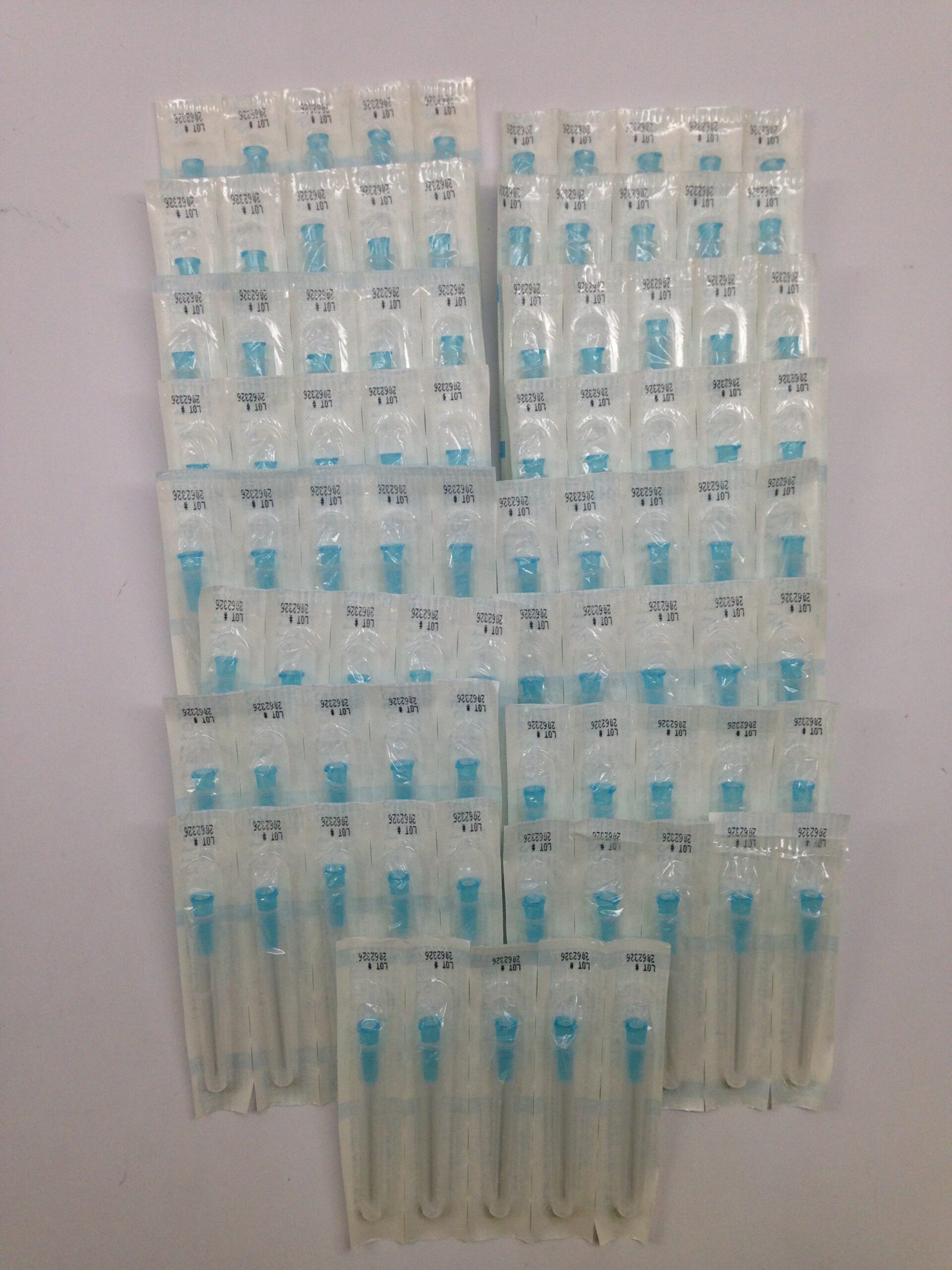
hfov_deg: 42.9
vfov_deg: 55.4
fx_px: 1210
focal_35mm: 33
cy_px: 635
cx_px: 476
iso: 80
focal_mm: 4.12
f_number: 2.4
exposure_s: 1/120
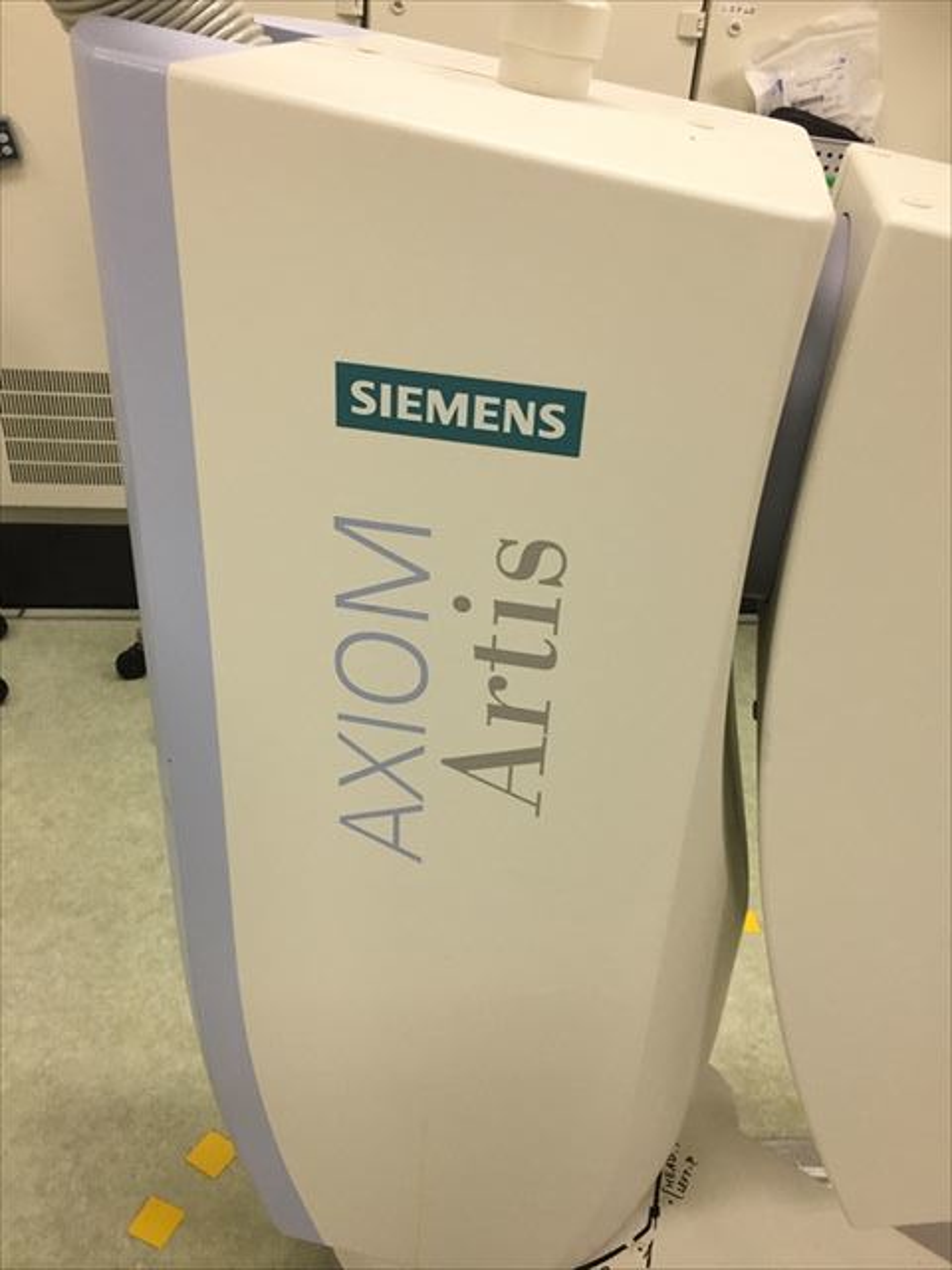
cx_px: 476
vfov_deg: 61.7
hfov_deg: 48.2
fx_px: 1063
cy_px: 635
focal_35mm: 29
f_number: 2.2
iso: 50
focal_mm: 4.15
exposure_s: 1/30
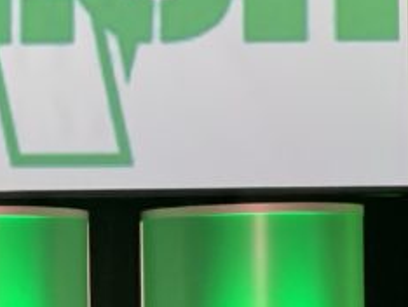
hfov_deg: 13.5
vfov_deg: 10.4
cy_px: 286
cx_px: -94
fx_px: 1675
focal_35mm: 142
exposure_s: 1/60
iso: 160
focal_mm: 4.25
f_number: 1.8
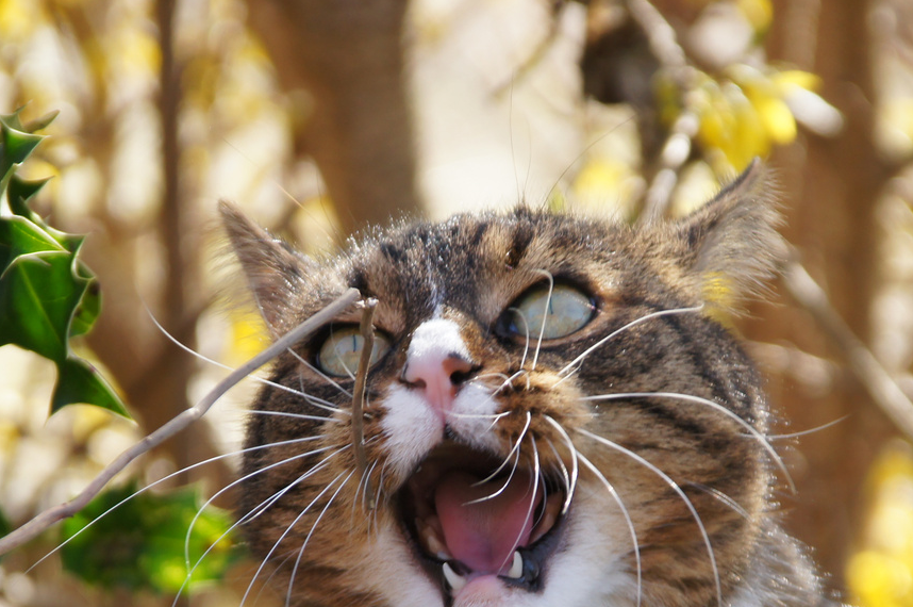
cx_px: 519
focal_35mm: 341
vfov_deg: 4.0
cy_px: 528
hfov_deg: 6.0
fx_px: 8638
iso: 400
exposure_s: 1/400
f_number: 5.6
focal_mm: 120
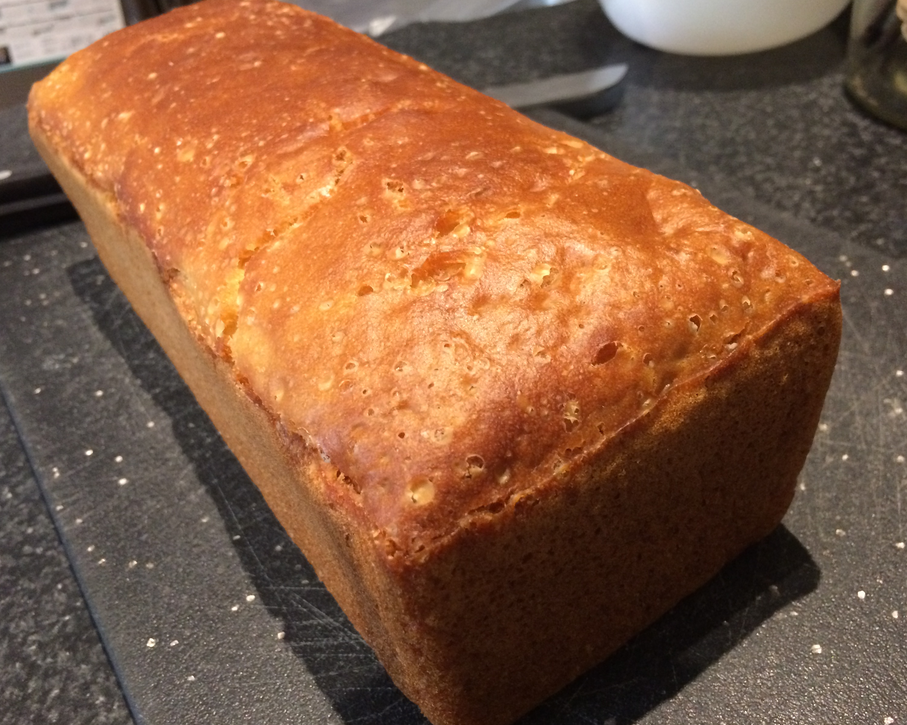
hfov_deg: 57.2
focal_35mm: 31
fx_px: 832
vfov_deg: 47.1
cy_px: 357
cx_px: 440
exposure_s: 1/20
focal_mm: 4.15
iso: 320
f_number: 2.2
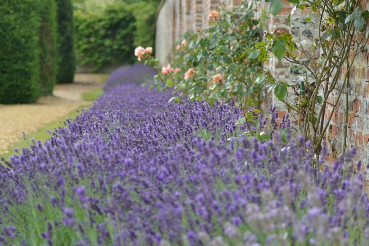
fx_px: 1076
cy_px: 123
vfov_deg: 13.0
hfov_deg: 19.5
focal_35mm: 105
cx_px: 184
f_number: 4
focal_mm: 70
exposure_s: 1/100
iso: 400
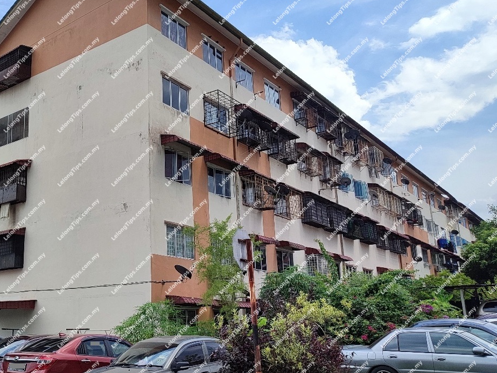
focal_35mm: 31
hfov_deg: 57.9
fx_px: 445
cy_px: 154
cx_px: 198
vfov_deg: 45.3
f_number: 1.9
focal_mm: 6.04
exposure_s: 1/721
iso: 50
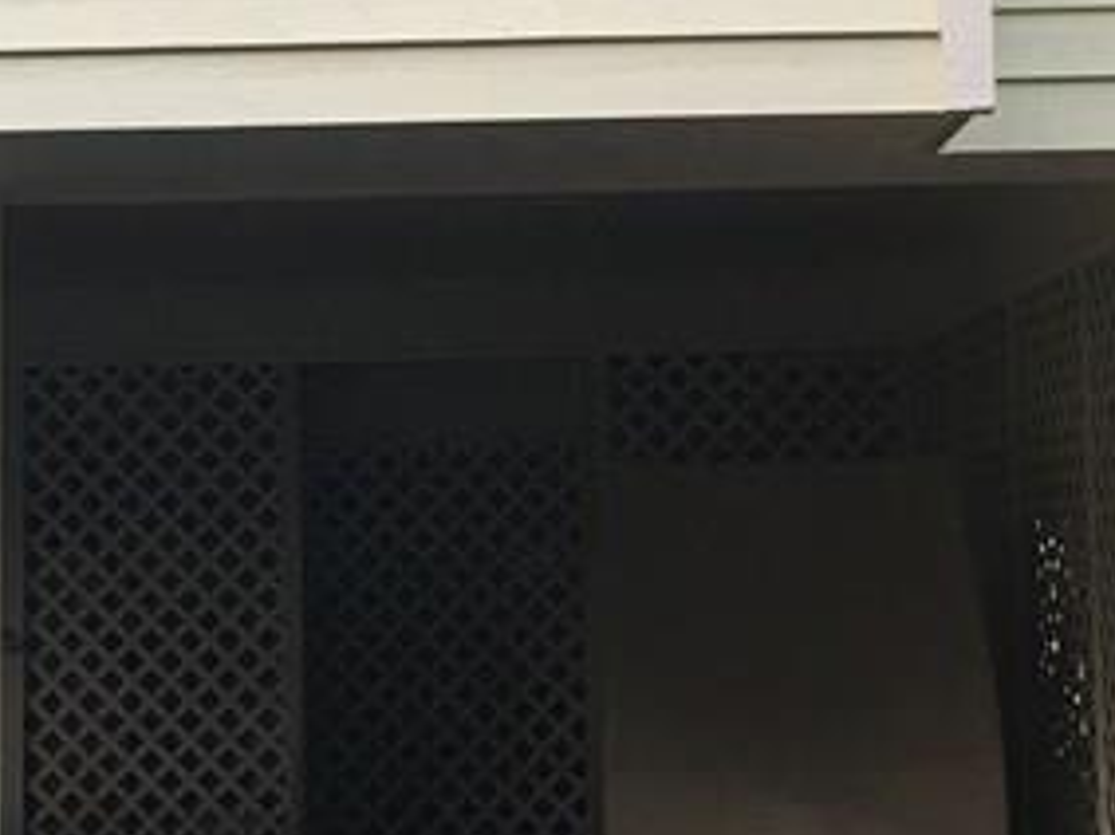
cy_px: 173
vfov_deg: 14.0
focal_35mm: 105
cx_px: 559
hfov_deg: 18.7
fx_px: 3381
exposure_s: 1/15
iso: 25
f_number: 2.2
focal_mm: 4.15
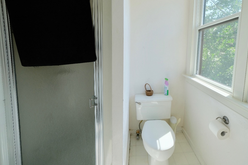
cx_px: 145
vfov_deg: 72.7
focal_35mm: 16
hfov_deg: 95.8
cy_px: 63
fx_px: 110
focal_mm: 8
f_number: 5
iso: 320
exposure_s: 1/220
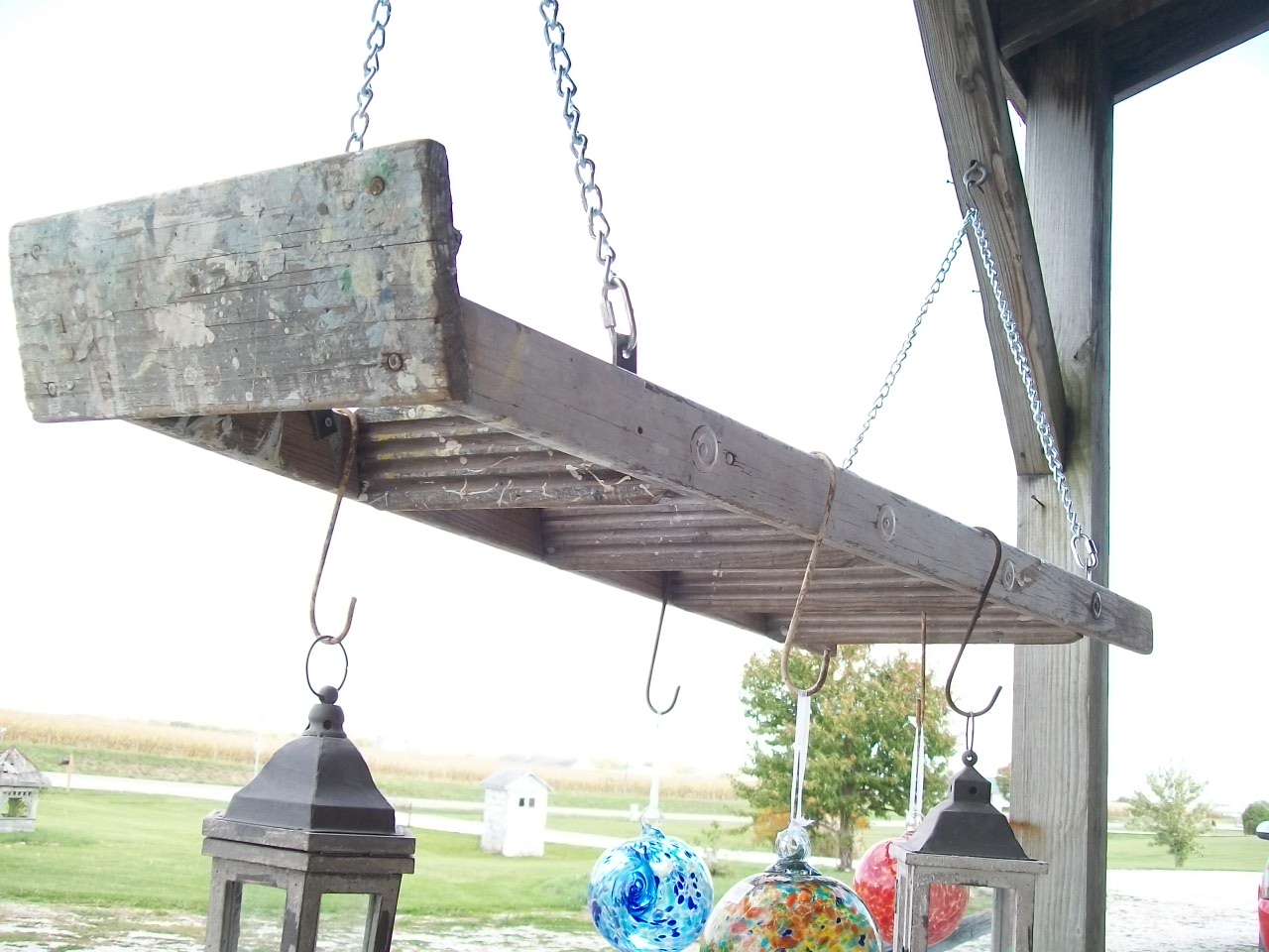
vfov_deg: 39.7
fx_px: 1320
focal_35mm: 36
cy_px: 476
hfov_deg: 51.4
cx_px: 634
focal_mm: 6
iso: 80
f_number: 2.7
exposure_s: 1/160
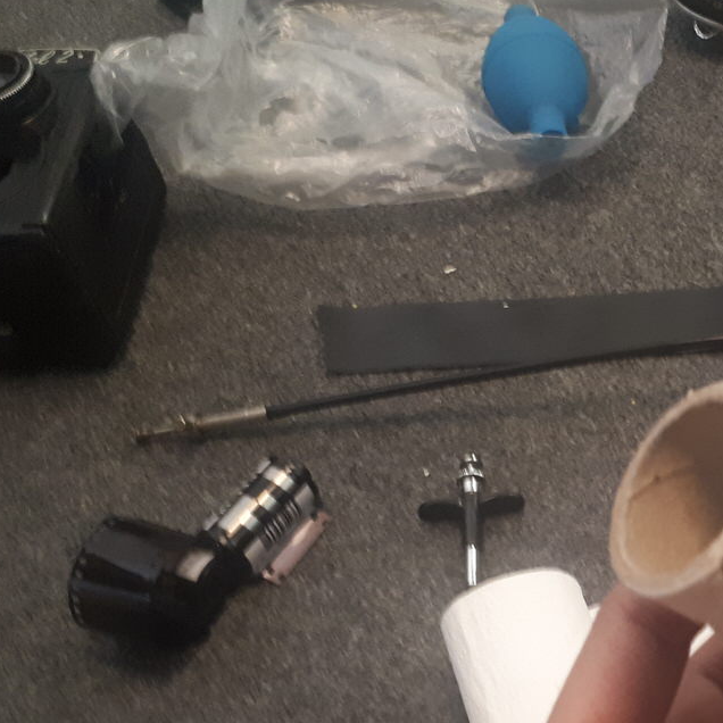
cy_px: 477
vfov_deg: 28.4
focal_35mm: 60
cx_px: 767
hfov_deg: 26.6
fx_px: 1418
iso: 250
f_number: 1.9
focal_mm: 3.6
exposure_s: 1/17
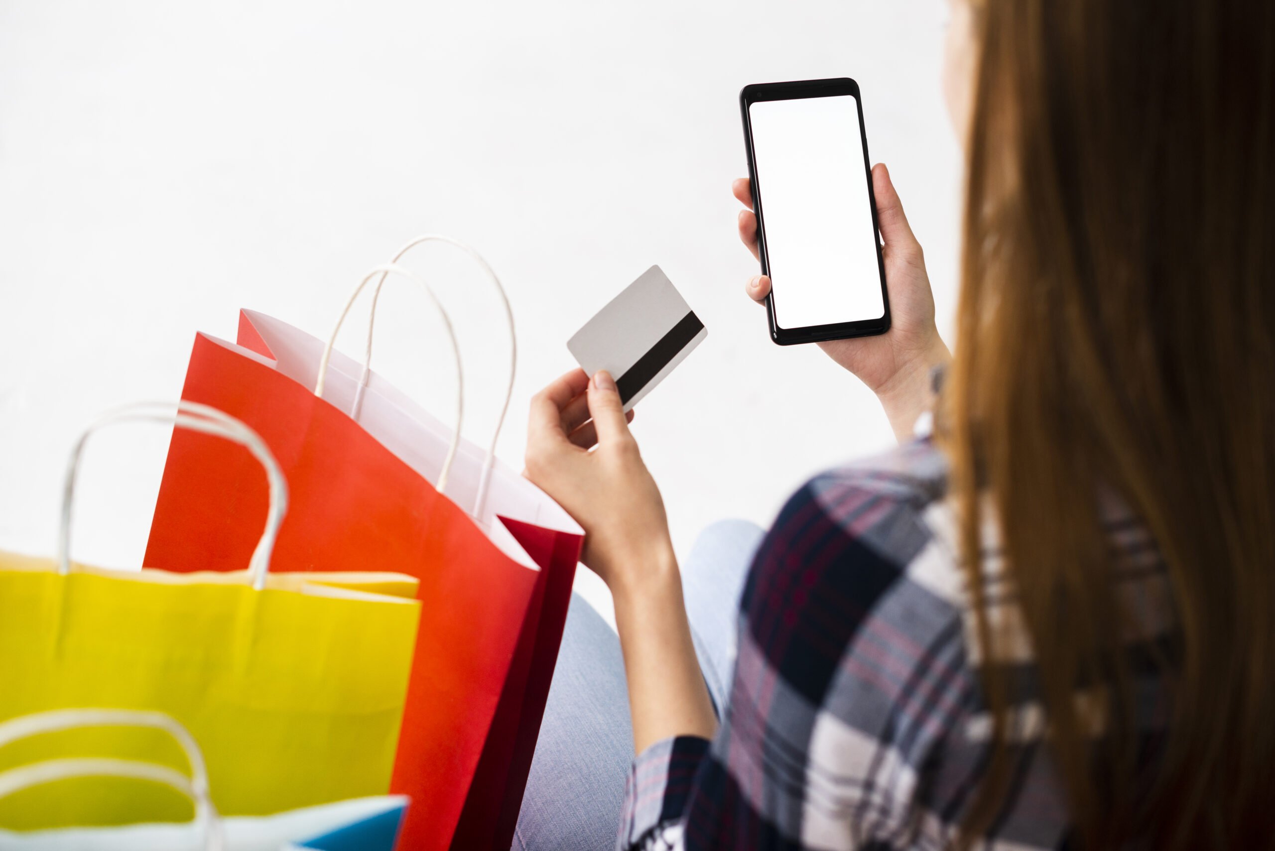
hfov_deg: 39.6
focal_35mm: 50
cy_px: 426
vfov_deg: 27.0
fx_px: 1771
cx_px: 638
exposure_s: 1/160
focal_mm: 50
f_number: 2.8
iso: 400
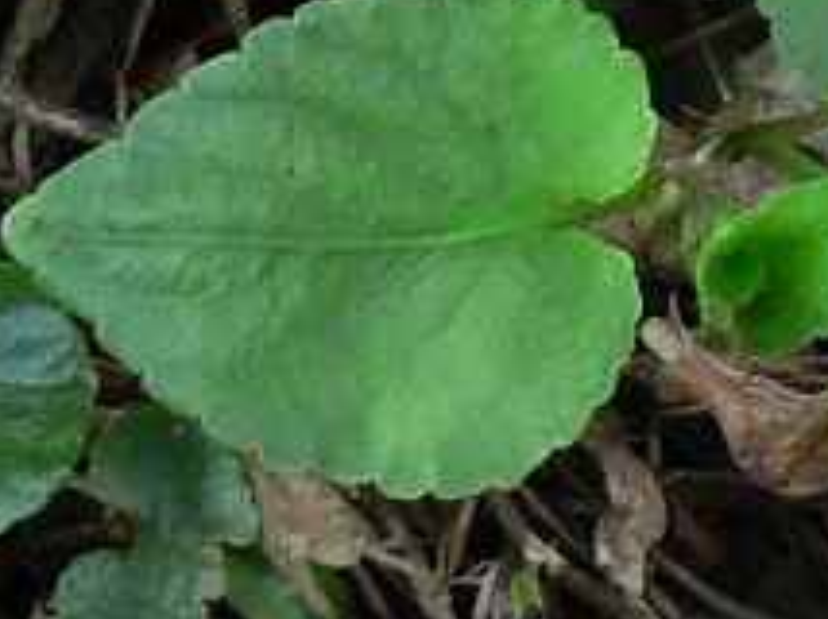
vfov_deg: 7.0
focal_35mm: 202
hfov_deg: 9.8
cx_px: 727
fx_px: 4826
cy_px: -727
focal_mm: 6
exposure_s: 1/80
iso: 200
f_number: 3.6
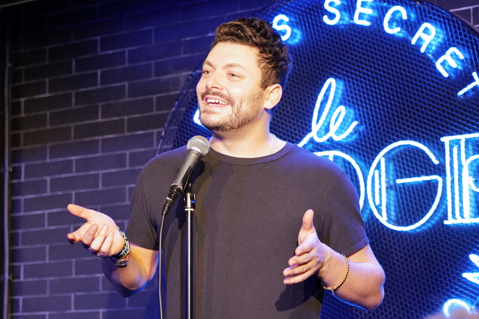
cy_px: 160
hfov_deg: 18.8
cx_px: 240
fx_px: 1450
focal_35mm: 109
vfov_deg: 12.6
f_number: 2.8
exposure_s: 1/160
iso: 3200
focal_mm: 70
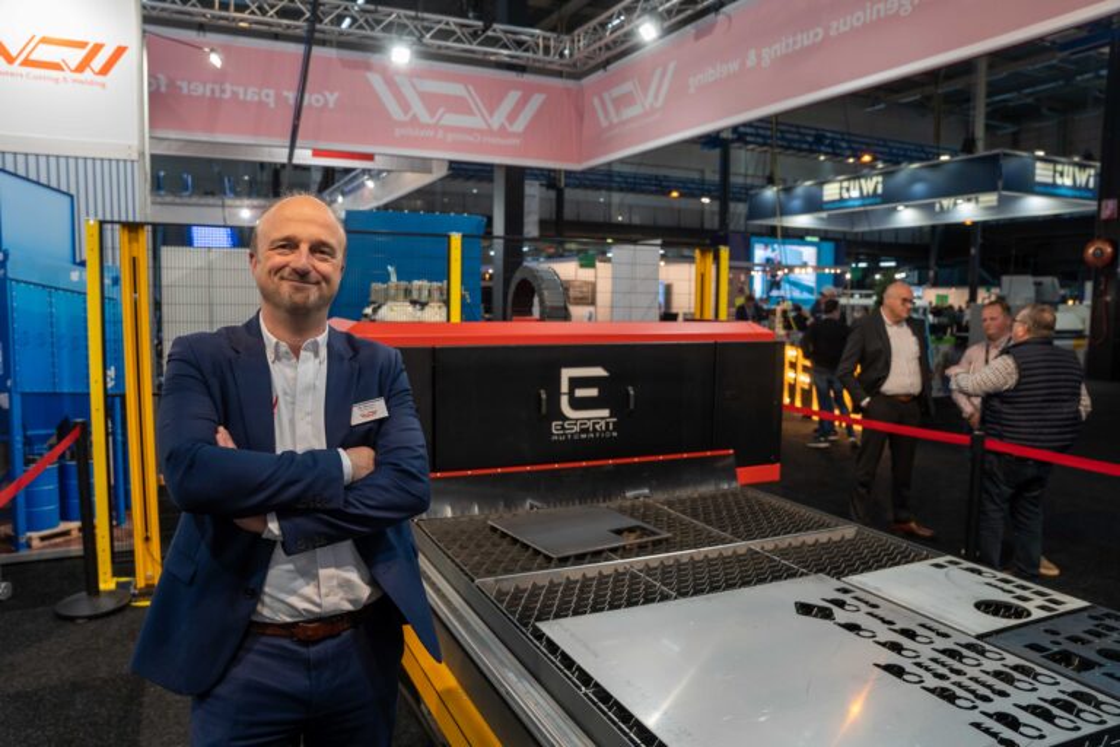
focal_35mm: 27
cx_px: 560
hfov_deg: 68.2
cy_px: 374
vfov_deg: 48.6
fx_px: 827
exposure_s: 1/125
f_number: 4
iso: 800
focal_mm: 26.6
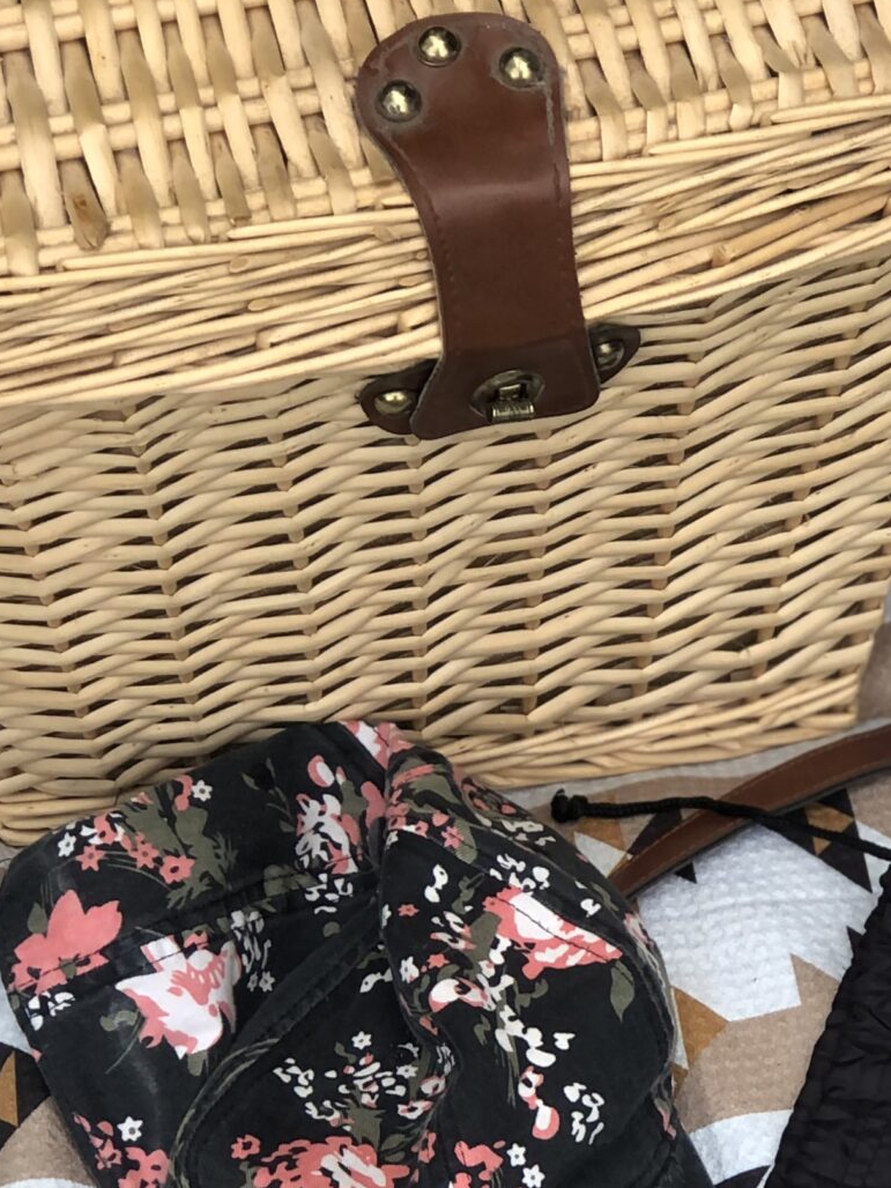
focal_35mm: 142
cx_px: 805
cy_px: 837
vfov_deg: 13.9
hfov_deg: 10.4
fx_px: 4873
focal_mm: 6.6
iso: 32
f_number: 2.8
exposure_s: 1/120
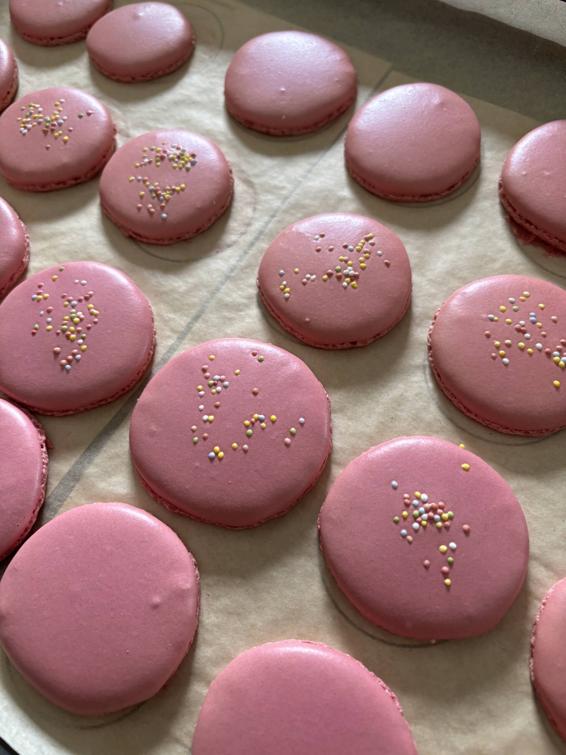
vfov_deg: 67.3
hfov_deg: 53.1
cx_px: 283
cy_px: 378
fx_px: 567
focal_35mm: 26
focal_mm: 5.96
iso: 200
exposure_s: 1/60
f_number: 1.6
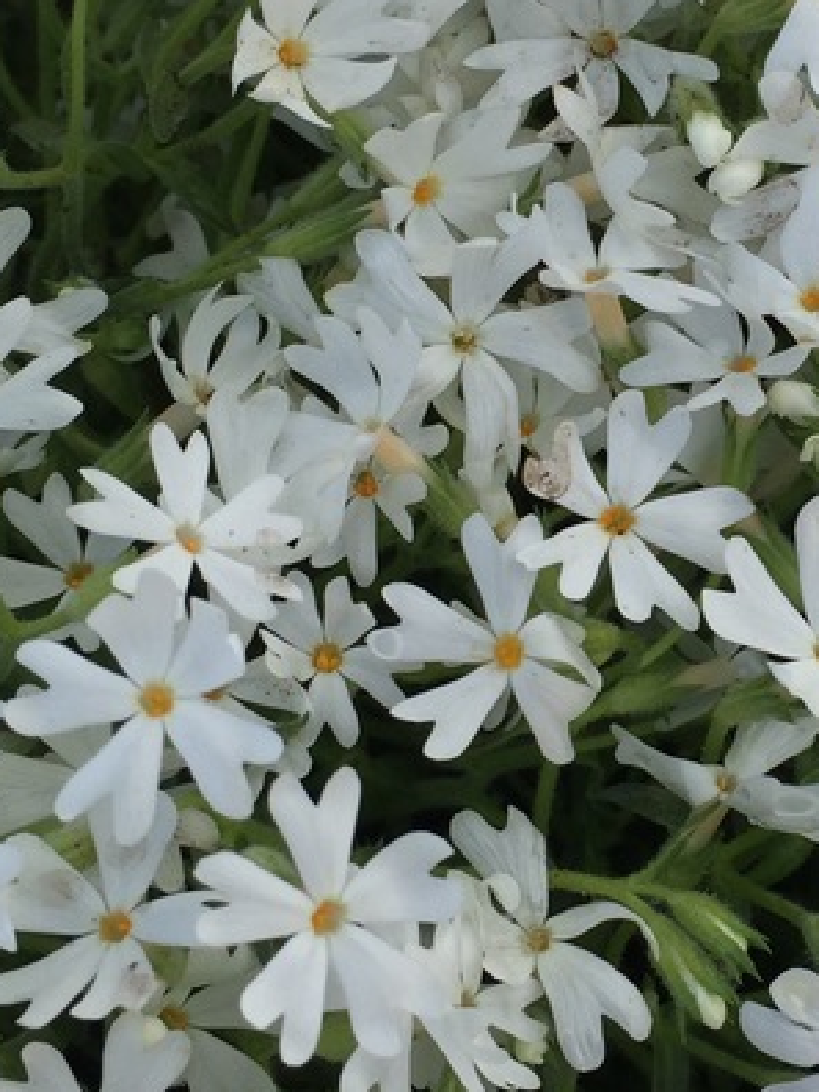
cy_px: 436
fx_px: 2366
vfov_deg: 25.9
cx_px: 717
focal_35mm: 75
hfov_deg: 19.3
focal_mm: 4.15
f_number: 2.2
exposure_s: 1/989
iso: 32
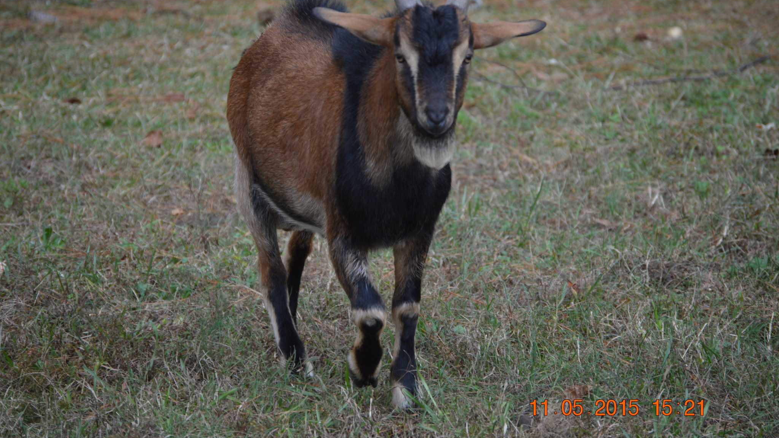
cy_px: 187
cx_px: 390
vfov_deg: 6.2
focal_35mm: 197
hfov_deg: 11.0
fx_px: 4059
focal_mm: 125
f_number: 4.8
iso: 400
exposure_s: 1/320
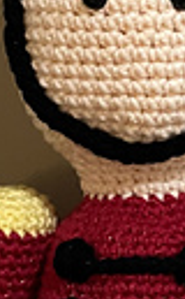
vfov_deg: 15.2
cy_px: 209
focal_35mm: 137
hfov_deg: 9.5
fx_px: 1111
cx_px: 116
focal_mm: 4.2
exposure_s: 1/30
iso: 640
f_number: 1.6
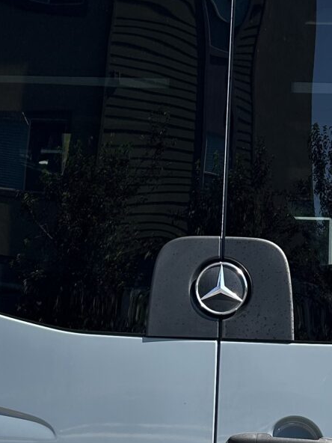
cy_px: 333
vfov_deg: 21.6
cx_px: 284
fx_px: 1151
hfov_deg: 16.2
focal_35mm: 90
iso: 50
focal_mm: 5.7
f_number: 1.5
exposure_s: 1/1621
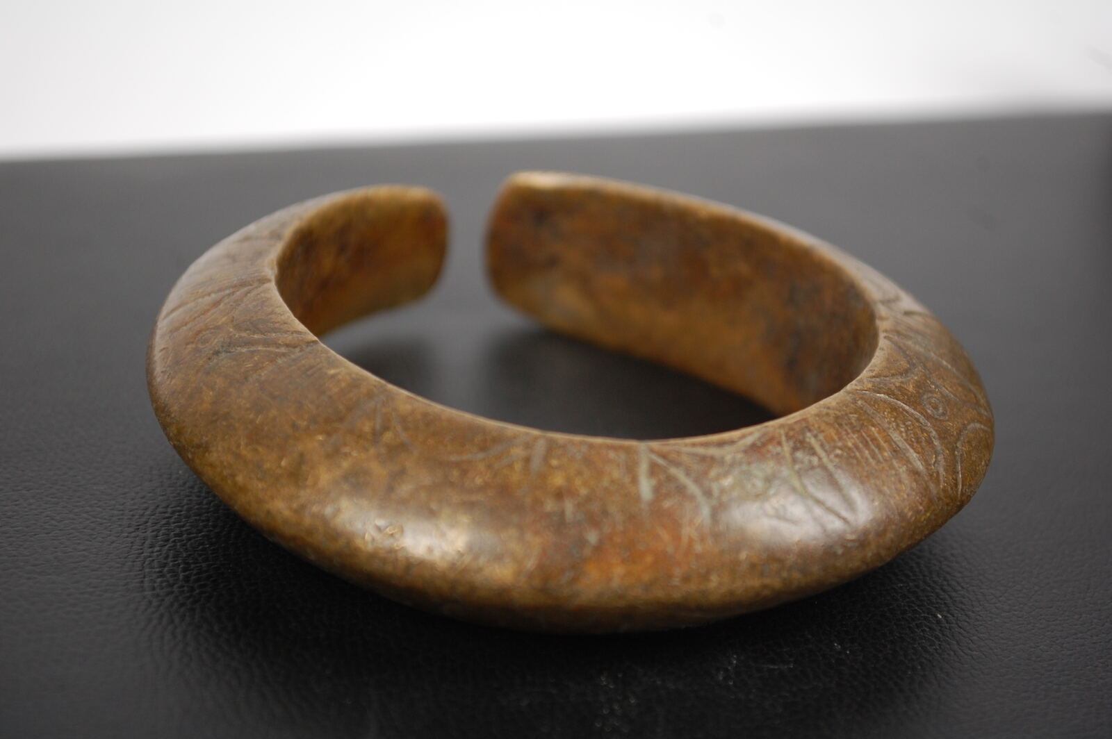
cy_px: 370
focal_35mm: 82
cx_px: 556
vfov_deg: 16.5
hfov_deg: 24.6
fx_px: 2546
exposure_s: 1/125
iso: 360
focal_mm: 55
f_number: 5.6
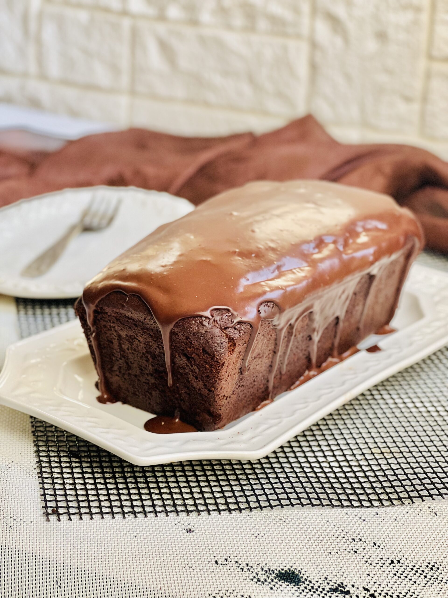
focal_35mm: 77
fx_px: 1329
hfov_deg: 19.1
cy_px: 299
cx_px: 224
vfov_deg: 25.3
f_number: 2.8
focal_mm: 9
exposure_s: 1/121
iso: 200
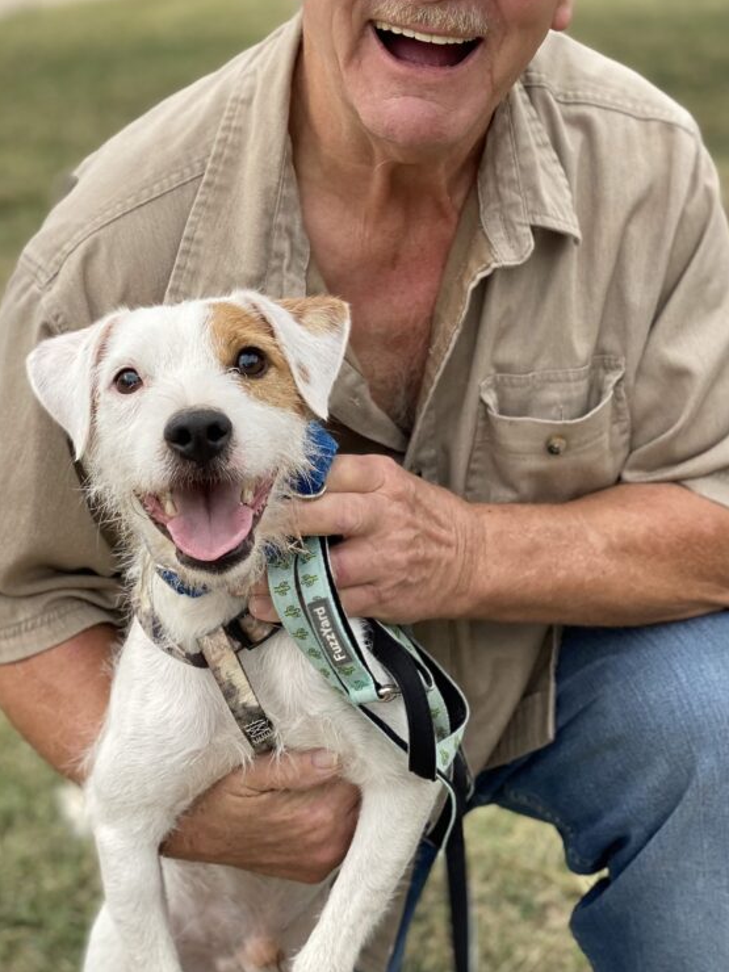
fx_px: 2022
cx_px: 373
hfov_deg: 20.4
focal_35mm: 72
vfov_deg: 26.8
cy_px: 302
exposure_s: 1/347
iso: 20
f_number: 2
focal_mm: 6
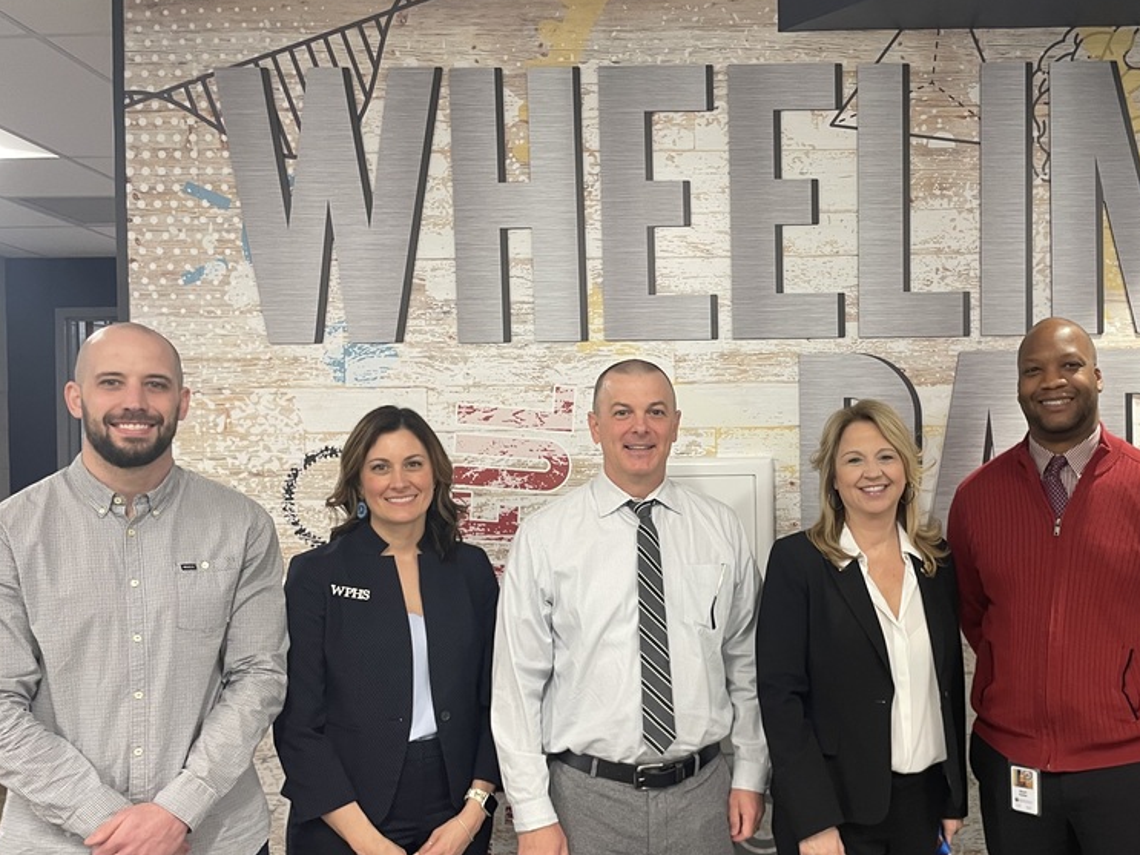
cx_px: 752
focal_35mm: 35
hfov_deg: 51.7
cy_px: 479
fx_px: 1152
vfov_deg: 40.6
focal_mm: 4.2
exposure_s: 1/60
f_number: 1.6
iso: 125
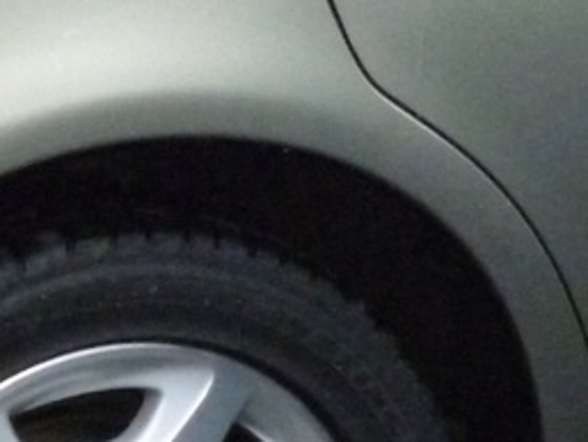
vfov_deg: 5.8
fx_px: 4334
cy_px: 64
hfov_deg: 7.6
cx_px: 933
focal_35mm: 255
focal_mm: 7.3
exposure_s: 1/60
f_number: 3.7
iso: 640
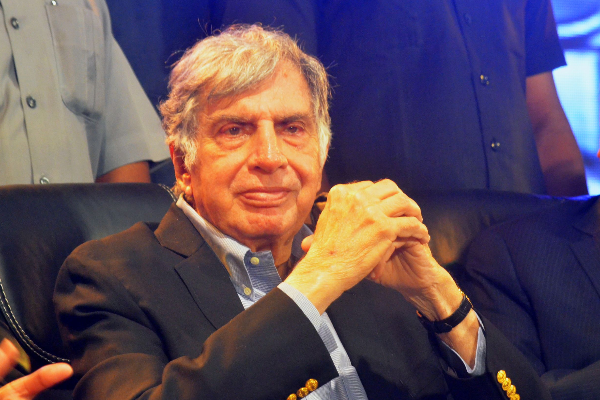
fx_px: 6050
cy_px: 200
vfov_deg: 3.8
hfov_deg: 5.7
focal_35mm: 363
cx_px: 301
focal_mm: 240
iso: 5600
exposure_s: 1/80
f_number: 11
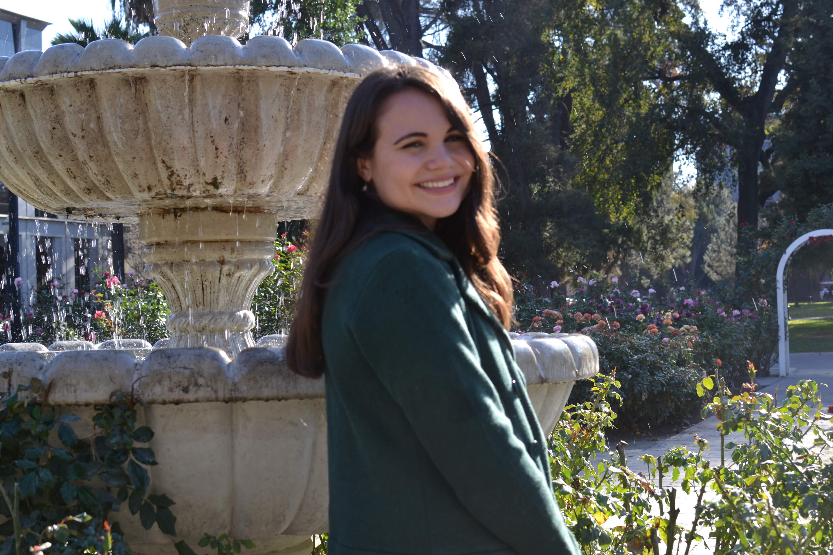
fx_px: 1215
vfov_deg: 25.8
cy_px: 278
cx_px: 416
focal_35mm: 52
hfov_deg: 37.9
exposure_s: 1/125
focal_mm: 35
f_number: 5.6
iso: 100
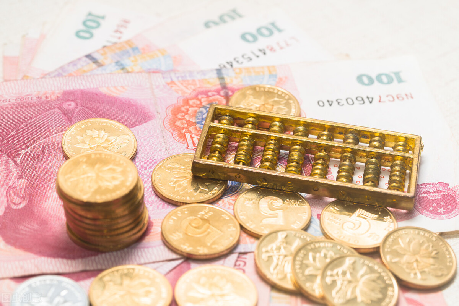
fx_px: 1148
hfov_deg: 22.6
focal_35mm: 90
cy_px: 153
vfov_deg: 15.2
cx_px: 230
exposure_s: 1/160
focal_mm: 90
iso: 250
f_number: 11
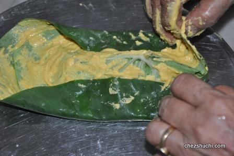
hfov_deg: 26.0
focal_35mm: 78
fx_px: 507
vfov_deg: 17.5
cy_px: 78
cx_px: 117
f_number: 5
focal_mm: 52
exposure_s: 1/60
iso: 1000
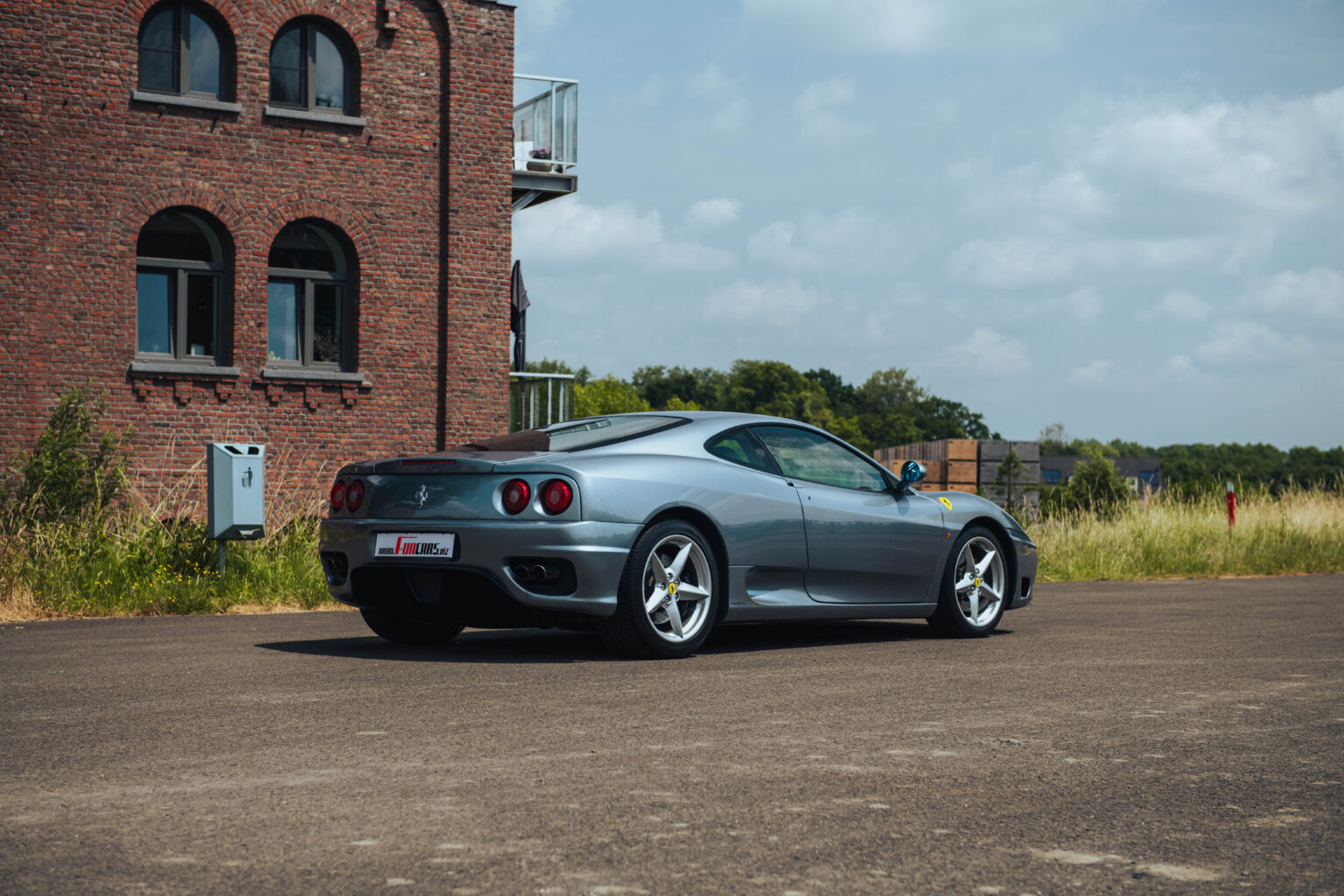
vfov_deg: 23.4
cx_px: 672
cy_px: 448
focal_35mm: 58
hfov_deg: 34.5
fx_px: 2165
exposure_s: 1/500
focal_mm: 58
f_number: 4.5
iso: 200
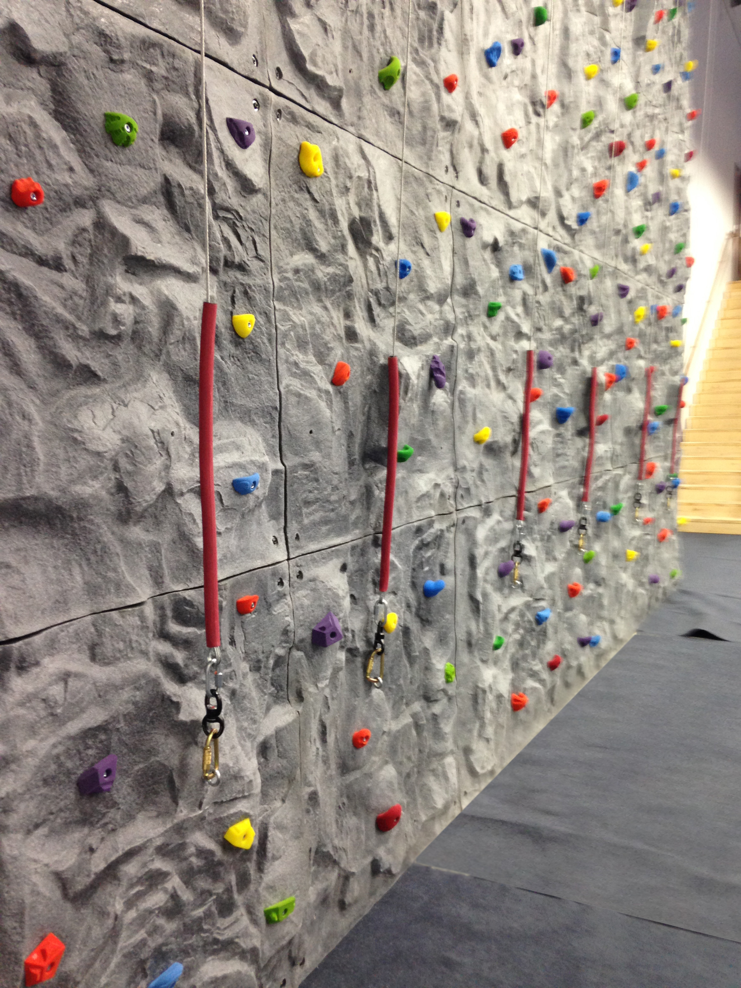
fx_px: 942
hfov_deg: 42.9
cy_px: 494
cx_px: 370
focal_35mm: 33
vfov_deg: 55.4
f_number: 2.4
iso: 125
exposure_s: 1/20
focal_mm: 4.12
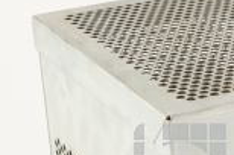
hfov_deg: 10.4
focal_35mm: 195
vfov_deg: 7.0
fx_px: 1265
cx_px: 286
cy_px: 160
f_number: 11
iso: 1600
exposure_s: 1/125
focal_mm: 50
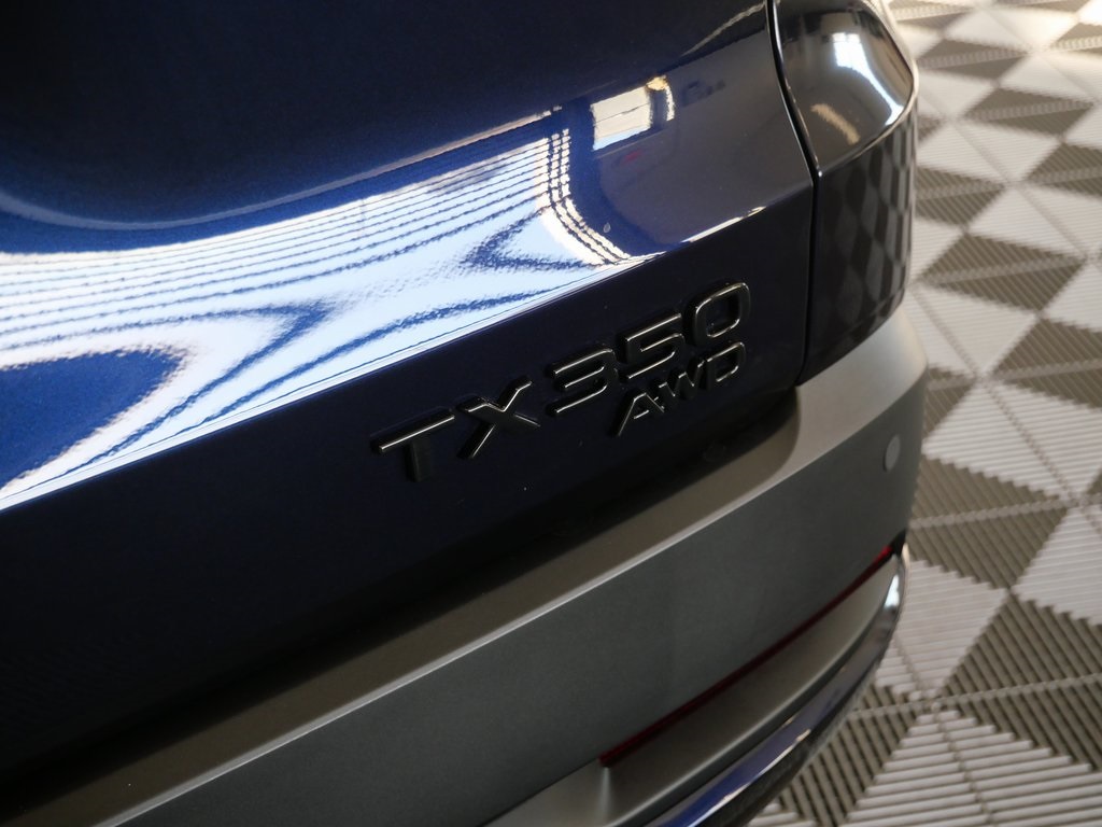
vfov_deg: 32.9
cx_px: 551
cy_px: 414
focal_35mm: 44
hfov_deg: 42.9
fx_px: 1401
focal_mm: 22
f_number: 4.2
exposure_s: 1/60
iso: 1000
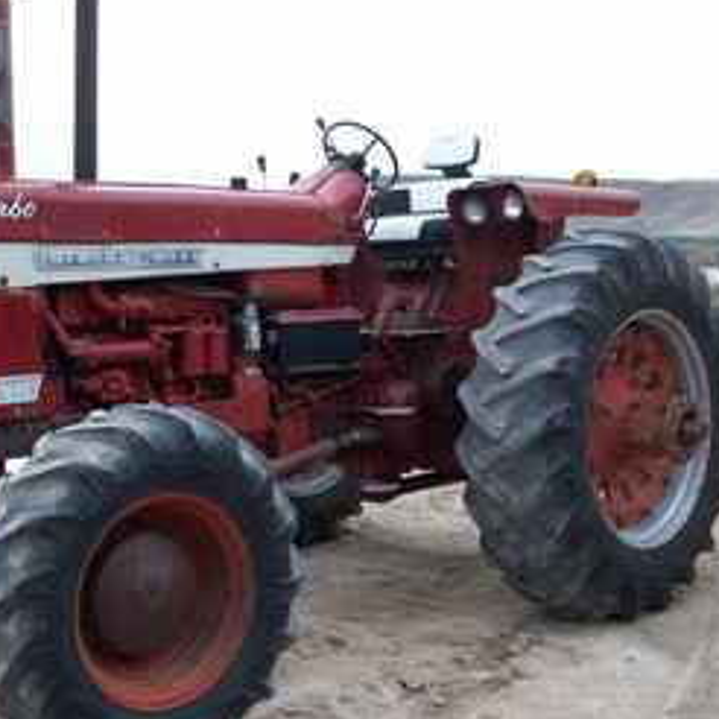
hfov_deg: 32.5
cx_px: 231
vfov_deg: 32.8
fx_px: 1222
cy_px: 360
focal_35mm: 52
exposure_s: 1/73.6
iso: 101
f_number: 3.2
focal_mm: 7.1
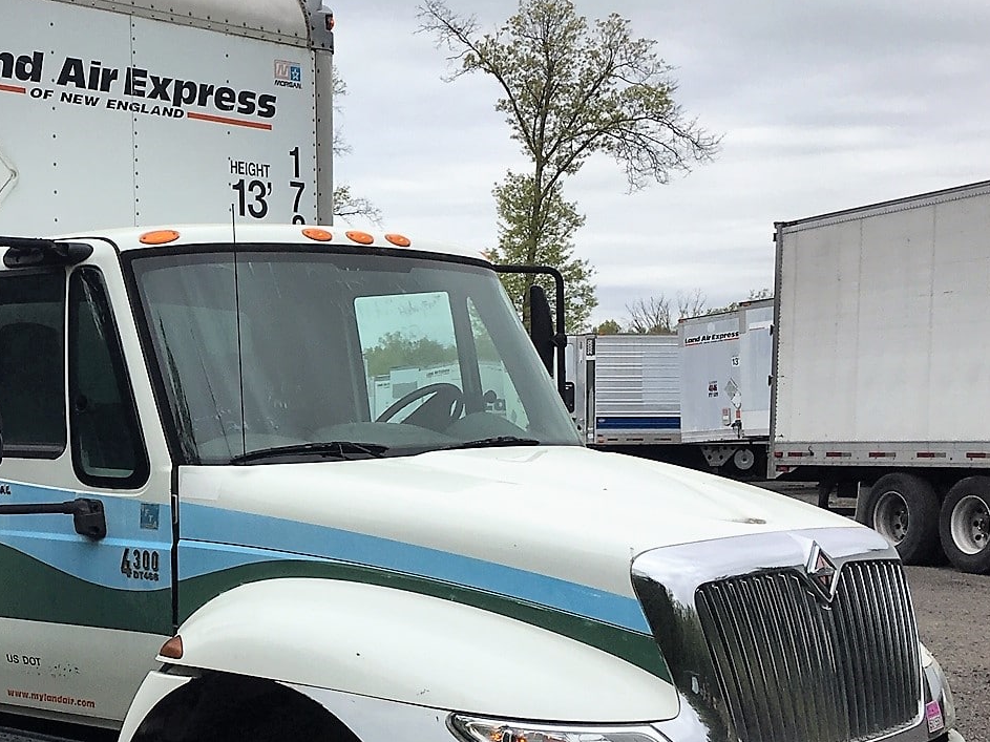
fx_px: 1773
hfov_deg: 29.4
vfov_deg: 23.6
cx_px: 28
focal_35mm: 62
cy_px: 479
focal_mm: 4.15
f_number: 2.2
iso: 25
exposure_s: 1/1972
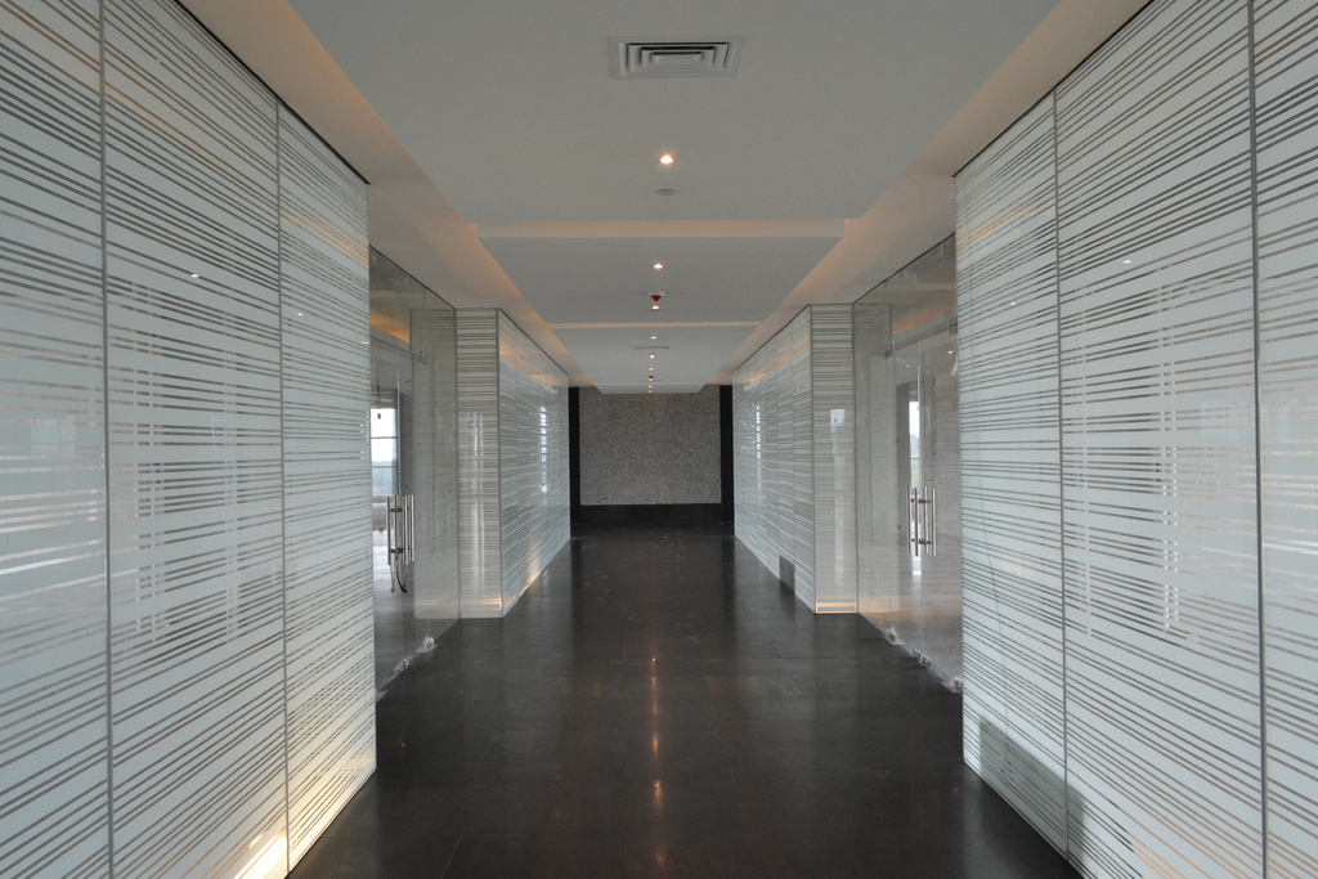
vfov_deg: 31.9
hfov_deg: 46.4
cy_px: 440
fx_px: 1538
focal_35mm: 42
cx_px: 659
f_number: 10
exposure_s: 1/100
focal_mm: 28
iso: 100
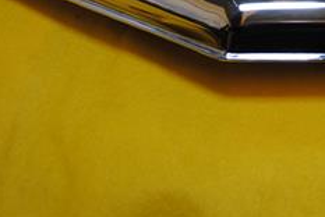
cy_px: -49
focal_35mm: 99
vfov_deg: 13.5
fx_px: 895
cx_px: 374
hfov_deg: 19.5
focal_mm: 24
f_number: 4
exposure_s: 1/30
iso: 220
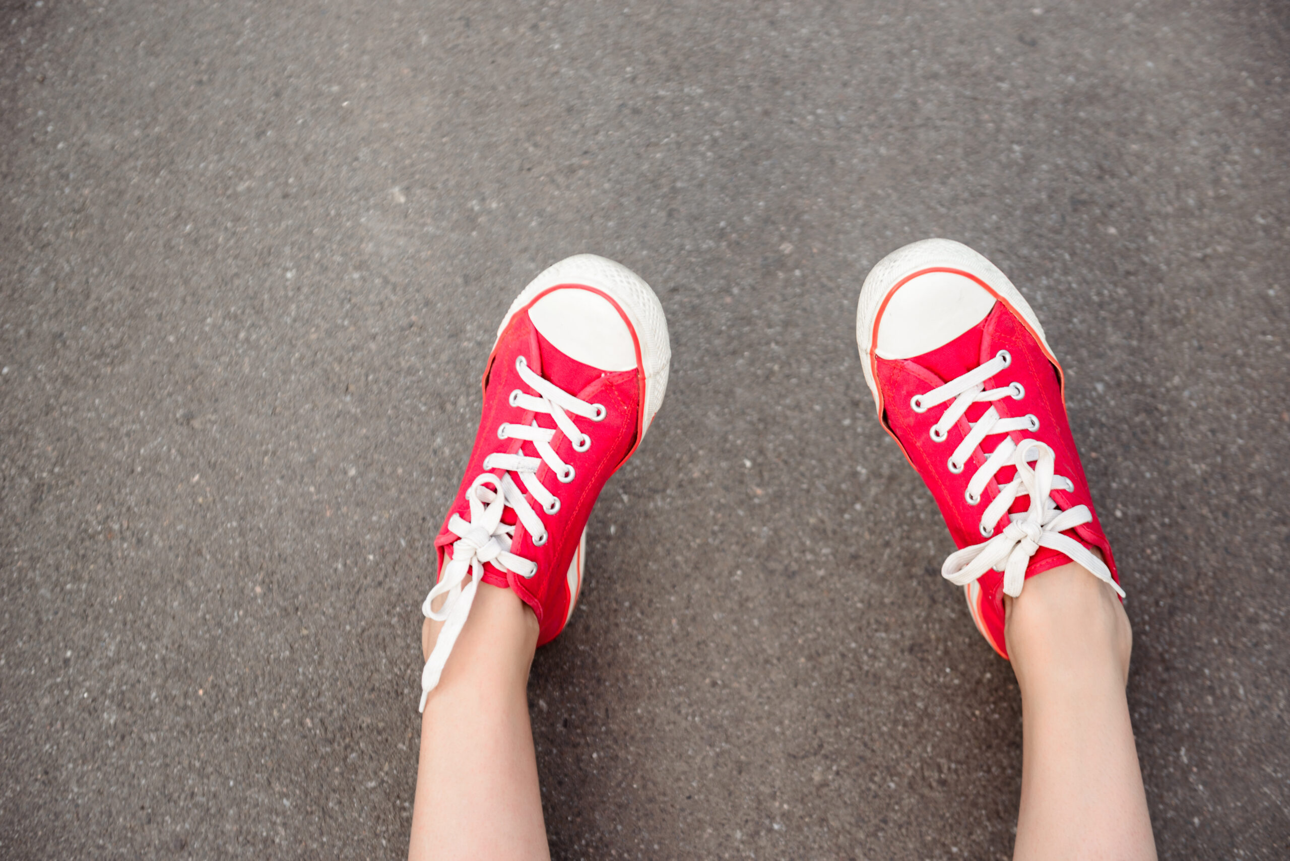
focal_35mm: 55
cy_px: 430
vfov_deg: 24.6
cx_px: 645
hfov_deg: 36.2
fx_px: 1972
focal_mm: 55
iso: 100
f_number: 3.2
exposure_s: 1/250
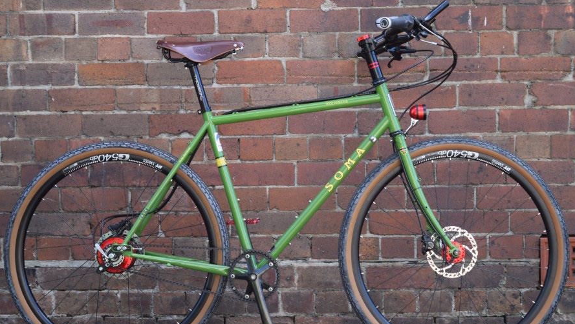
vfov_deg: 13.8
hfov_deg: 24.3
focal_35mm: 88
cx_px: 287
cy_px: 185
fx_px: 1335
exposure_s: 1/160
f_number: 6.3
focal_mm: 55
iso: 400
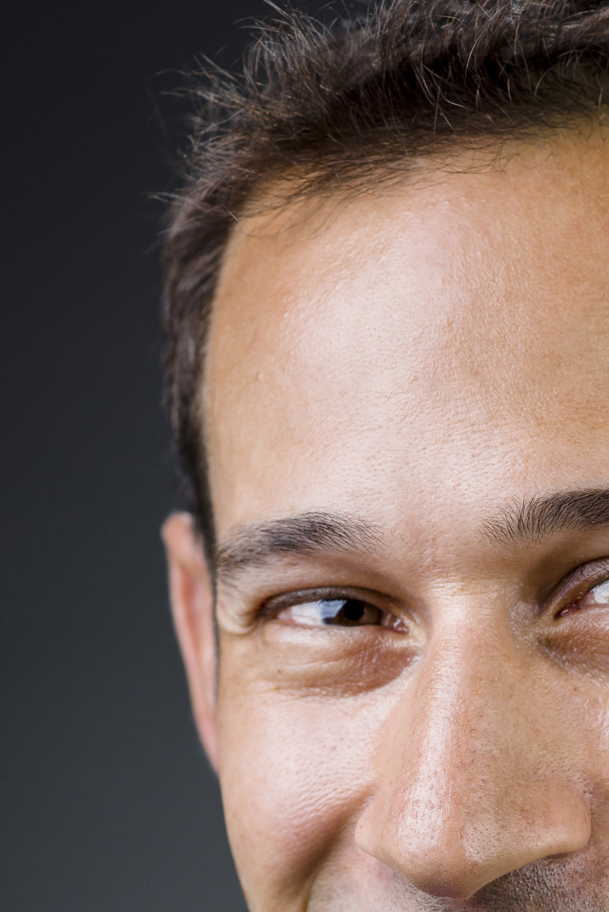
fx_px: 5196
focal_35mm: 205
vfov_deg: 9.9
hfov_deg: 6.7
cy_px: 996
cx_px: 623
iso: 200
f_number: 5.6
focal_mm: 85
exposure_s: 1/200
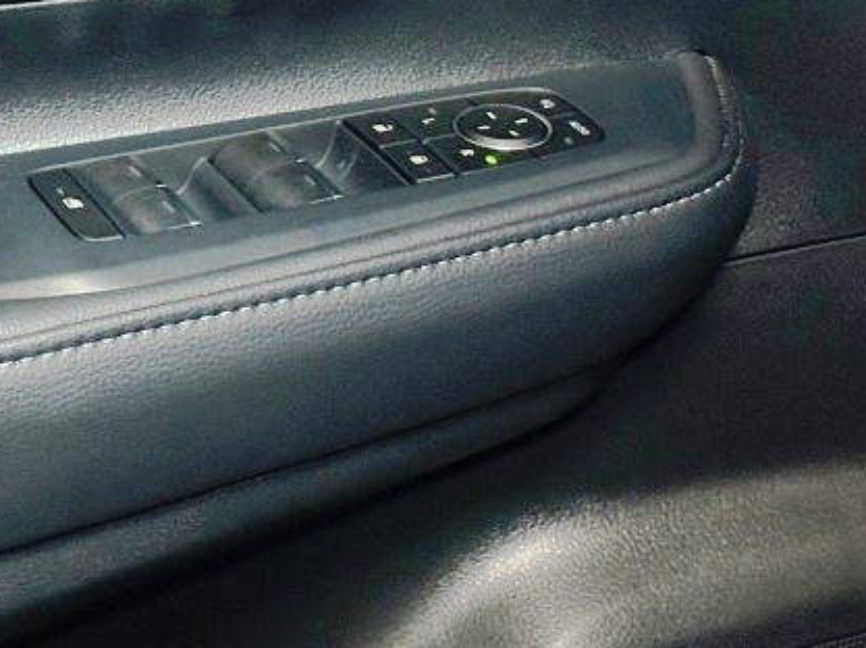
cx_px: 137
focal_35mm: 118
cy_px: -15
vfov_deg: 12.4
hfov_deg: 16.5
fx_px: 2949
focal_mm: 6.86
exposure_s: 1/40
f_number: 1.78
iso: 500
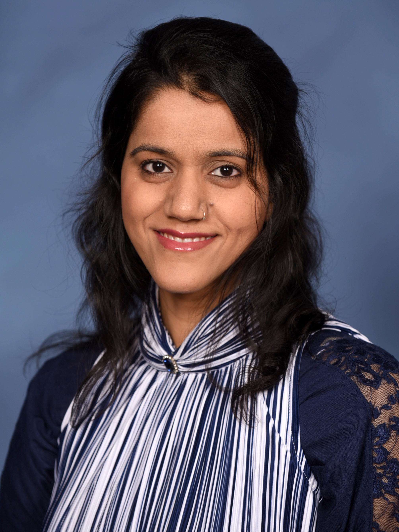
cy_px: 248
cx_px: 199
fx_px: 2997
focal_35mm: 195
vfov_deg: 10.1
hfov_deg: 7.6
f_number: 5.6
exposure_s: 1/100
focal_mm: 180
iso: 200
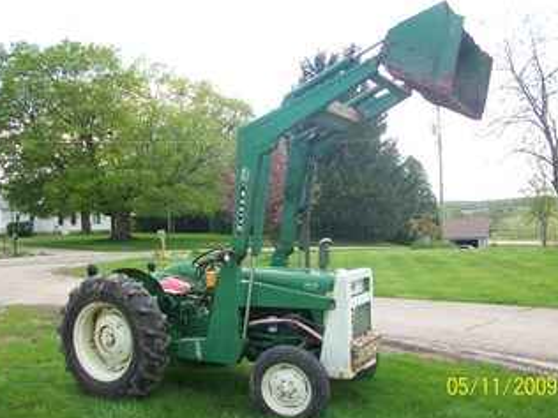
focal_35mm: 37
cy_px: 213
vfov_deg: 38.7
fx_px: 596
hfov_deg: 50.1
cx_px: 284
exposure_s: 1/366
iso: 80
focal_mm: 5.7
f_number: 2.8
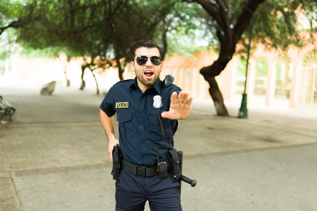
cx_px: 158
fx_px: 308
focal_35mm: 35
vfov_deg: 37.9
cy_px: 106
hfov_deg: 54.4
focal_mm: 35
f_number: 1.8
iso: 125
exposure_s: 1/320
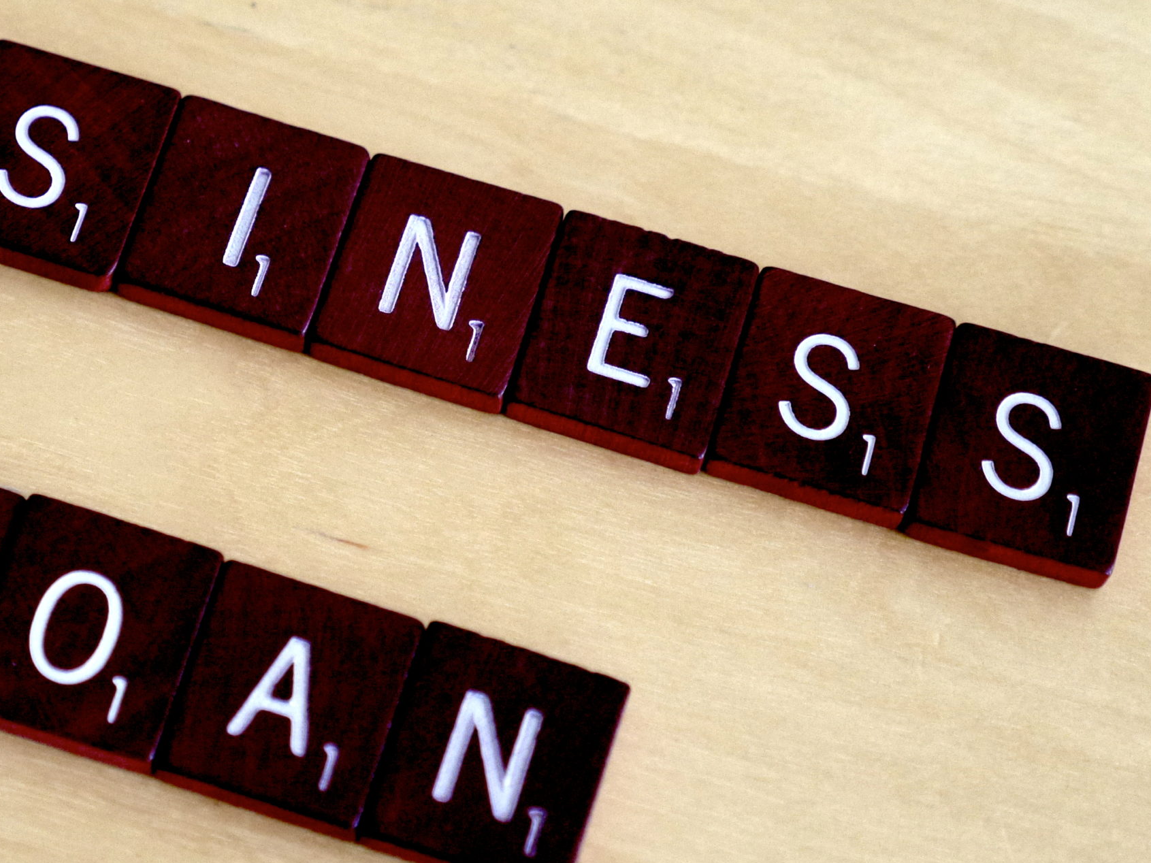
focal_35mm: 106
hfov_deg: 18.5
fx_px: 3524
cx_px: 332
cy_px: 457
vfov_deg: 14.0
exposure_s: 1/80
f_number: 2.8
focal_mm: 35
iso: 2500
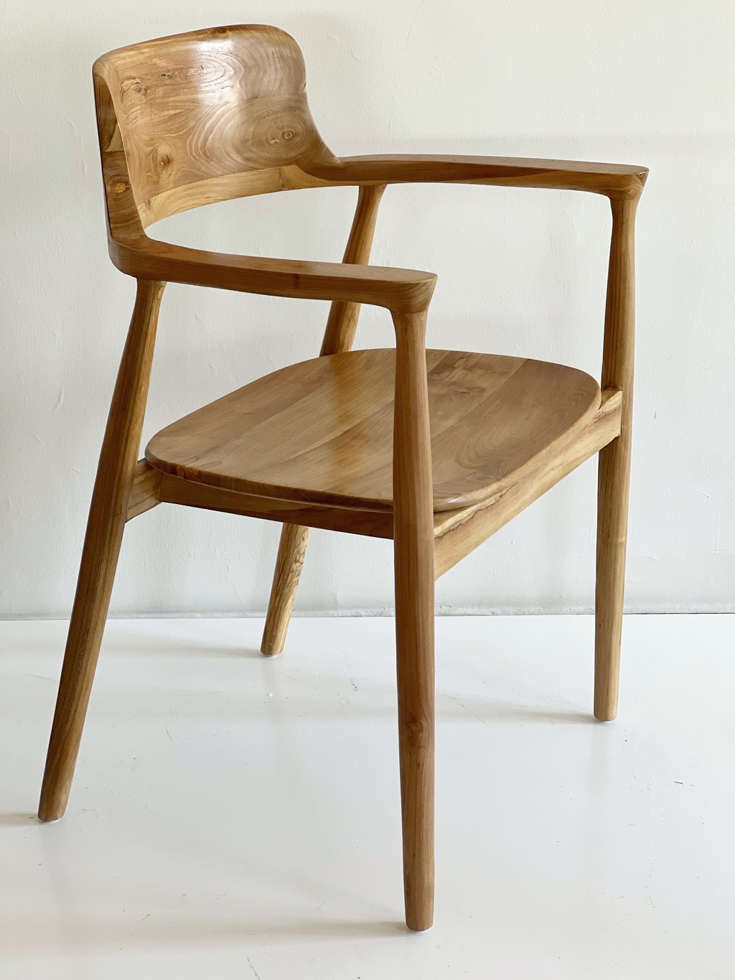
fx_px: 2180
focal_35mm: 77
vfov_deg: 25.3
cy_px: 490
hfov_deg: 19.1
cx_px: 368
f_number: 2.8
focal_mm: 9
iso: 160
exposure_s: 1/40
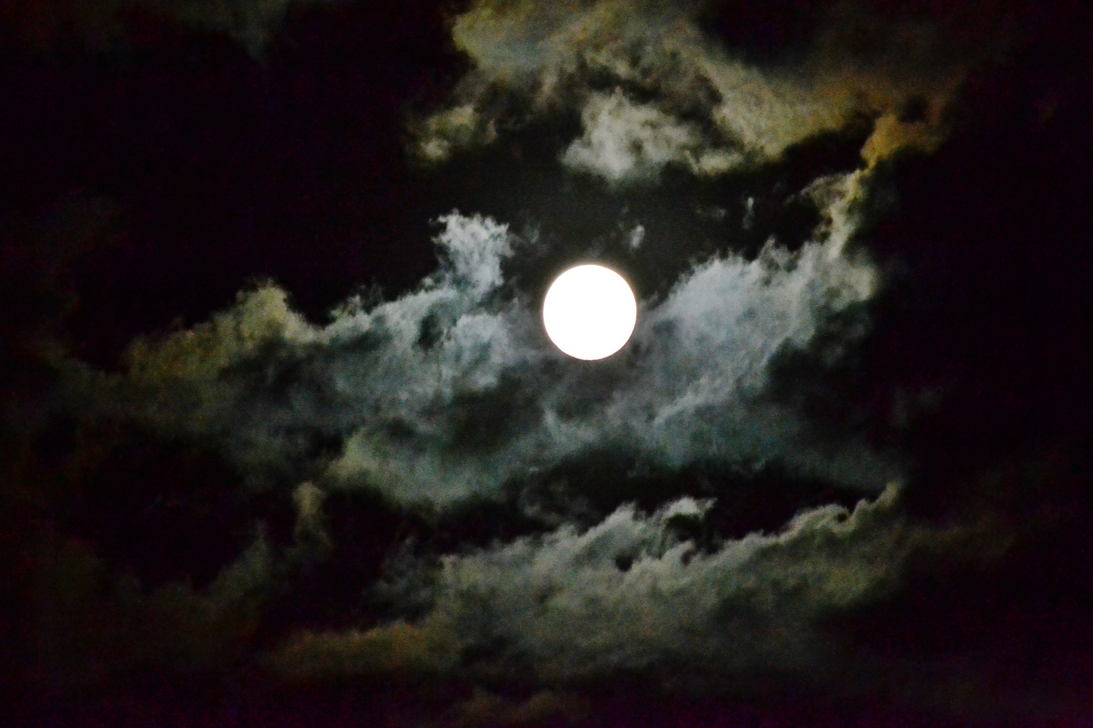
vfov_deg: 4.6
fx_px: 9136
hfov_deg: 6.8
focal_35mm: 301
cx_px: 546
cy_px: 364
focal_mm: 200
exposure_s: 1/80
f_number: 5.6
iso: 3200
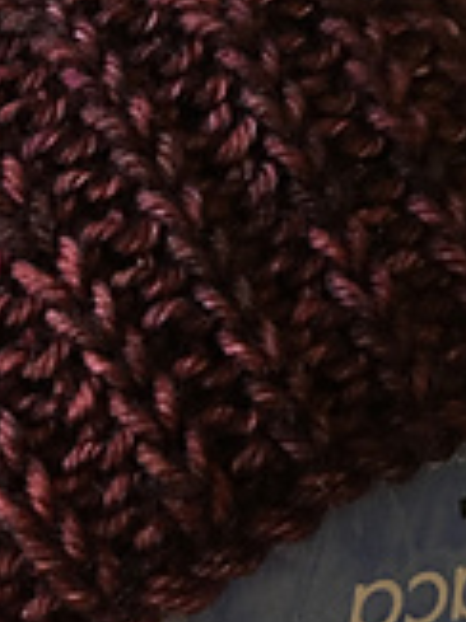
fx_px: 1600
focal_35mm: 89
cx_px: -55
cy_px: 622
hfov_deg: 16.1
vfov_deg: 21.3
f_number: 2.2
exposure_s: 1/30
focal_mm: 4.15
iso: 160
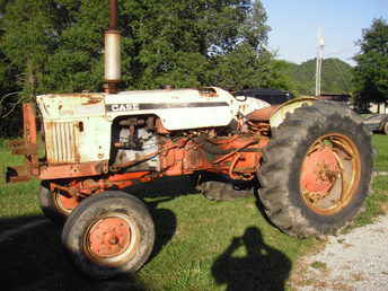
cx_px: 194
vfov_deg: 37.7
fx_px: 426
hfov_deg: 49.0
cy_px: 146
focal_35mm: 38
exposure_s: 1/200
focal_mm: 6.7
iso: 100
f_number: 6.6
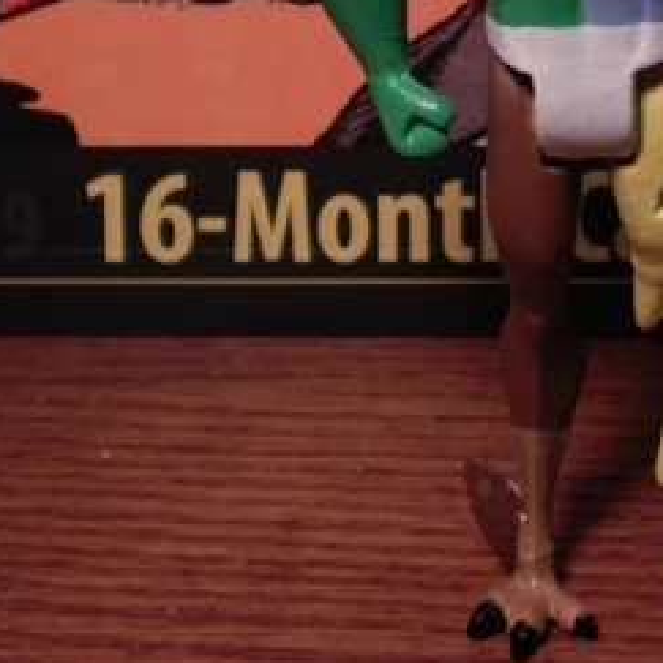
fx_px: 1799
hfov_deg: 20.7
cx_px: 513
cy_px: 76
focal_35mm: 83
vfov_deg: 20.5
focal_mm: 6.3
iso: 125
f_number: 3.1
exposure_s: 1/20
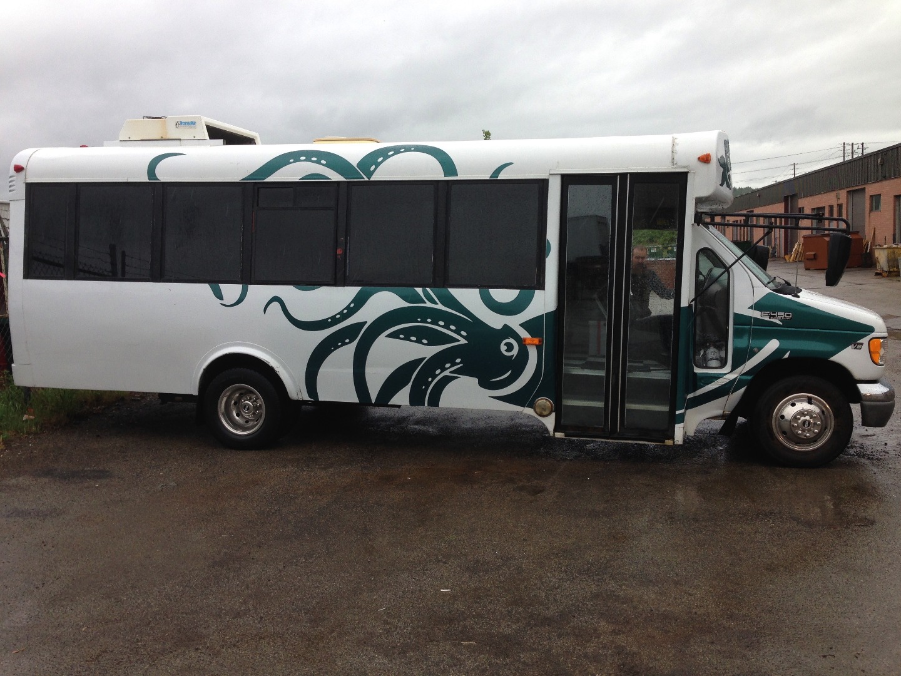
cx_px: 450
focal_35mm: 33
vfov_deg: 42.9
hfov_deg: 55.4
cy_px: 338
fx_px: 859
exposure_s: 1/240
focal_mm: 4.12
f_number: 2.4
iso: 50
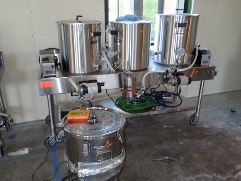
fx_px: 209
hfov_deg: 60.0
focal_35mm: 30
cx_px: 120
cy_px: 90
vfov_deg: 46.8
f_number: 2.3
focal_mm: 5.5
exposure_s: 1/30
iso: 250
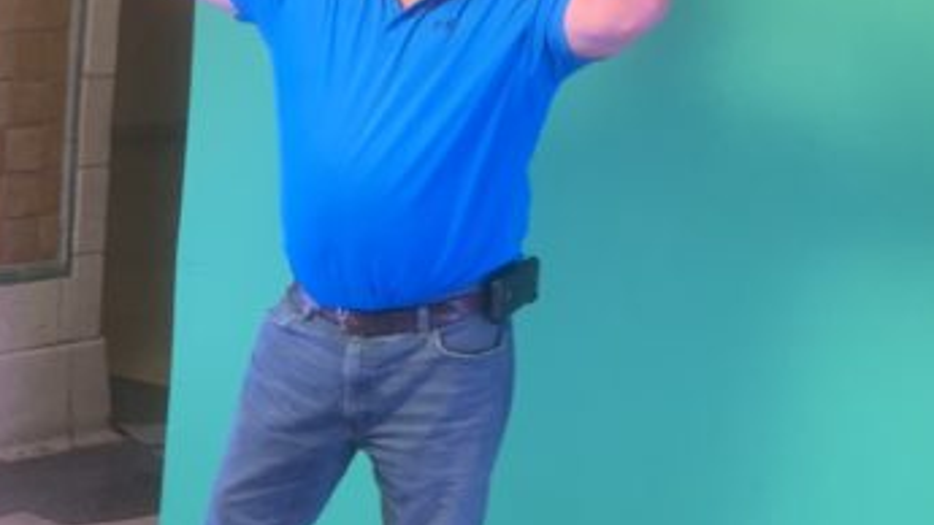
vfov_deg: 14.4
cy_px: 325
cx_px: -30
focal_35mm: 84
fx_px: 2080
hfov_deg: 24.0
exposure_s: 1/60
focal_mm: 4.25
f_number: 1.8
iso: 100
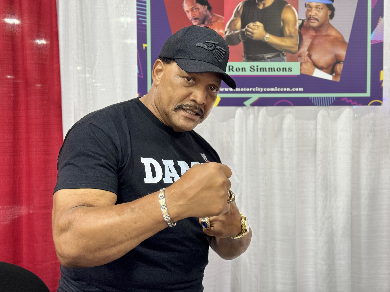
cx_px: 195
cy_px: 146
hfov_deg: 39.7
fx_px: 541
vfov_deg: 30.3
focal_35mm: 48
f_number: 1.78
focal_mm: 6.76
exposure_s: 1/60
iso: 160
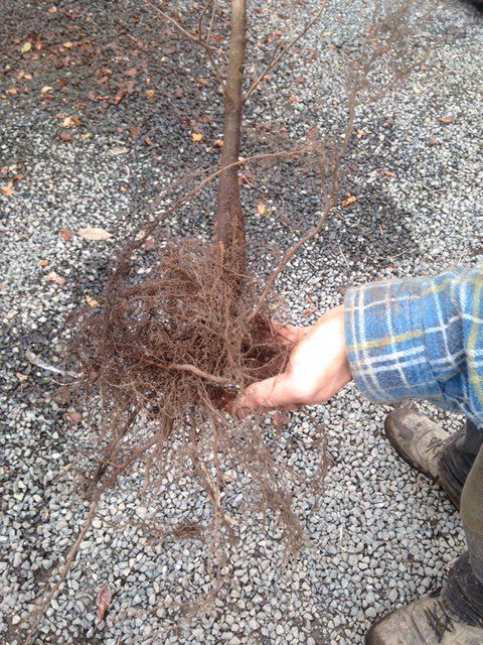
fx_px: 614
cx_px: 242
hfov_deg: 42.9
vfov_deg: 55.4
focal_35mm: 33
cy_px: 322
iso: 50
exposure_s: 1/143
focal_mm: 4.12
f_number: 2.4
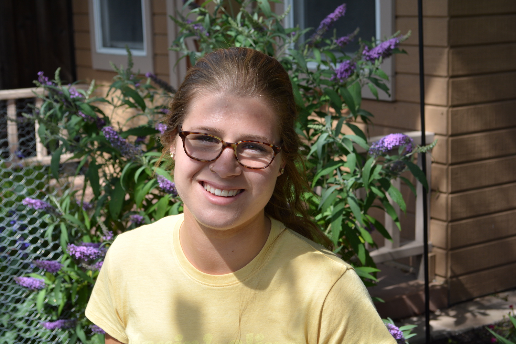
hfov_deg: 28.1
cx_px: 258
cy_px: 172
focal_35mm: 72
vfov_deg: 18.9
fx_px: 1032
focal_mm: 48
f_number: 8
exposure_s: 1/250
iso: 125
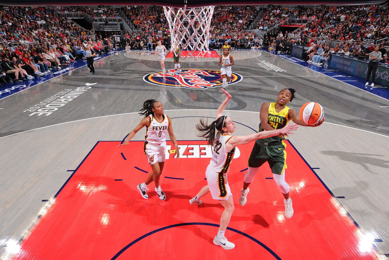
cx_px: 195
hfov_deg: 78.6
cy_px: 135
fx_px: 238
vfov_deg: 57.2
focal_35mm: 22
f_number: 9
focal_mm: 14
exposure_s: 1/250
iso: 400
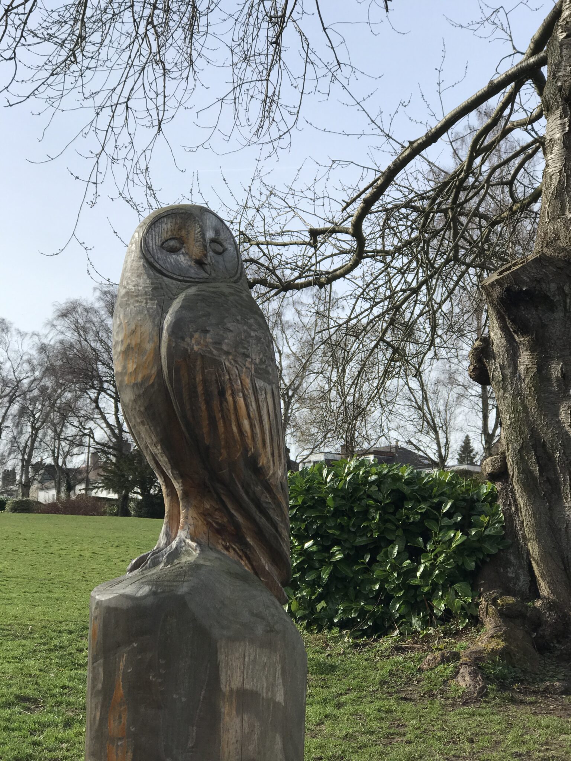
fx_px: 1254
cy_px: 380
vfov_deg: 33.8
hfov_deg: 25.7
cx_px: 286
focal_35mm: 57
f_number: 2.8
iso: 20
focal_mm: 6.6
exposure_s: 1/812
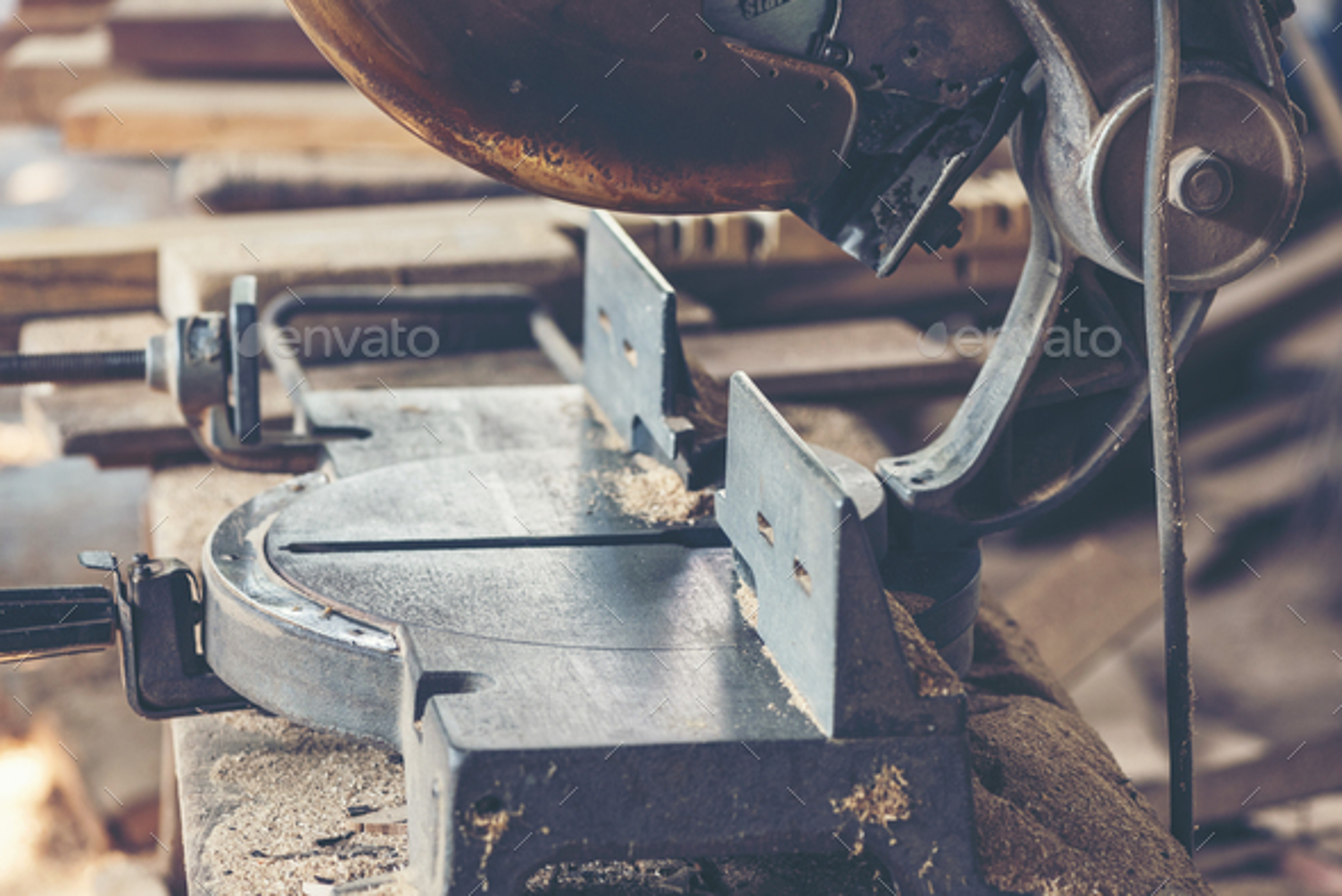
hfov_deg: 19.4
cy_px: 448
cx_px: 671
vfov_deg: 13.1
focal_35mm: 105
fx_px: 3916
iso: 320
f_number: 5.6
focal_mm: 105
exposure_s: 1/40
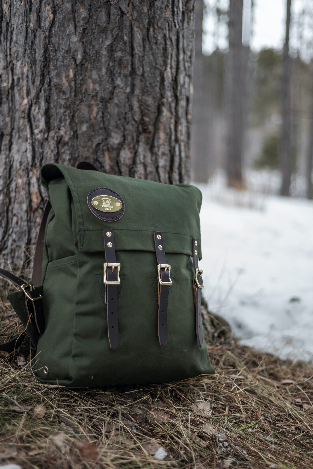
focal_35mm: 50
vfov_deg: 39.6
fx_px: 651
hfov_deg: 27.0
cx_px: 156
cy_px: 234
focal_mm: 50
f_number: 1.8
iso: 100
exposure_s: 1/400
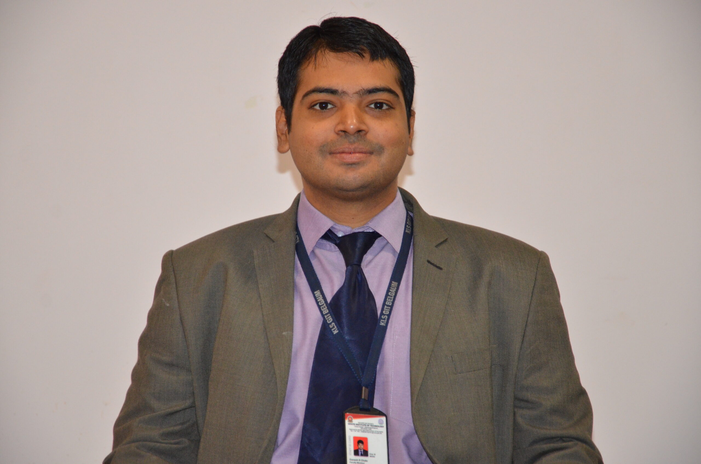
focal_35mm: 135
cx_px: 350
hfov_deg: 15.2
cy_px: 232
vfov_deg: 10.1
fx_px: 2624
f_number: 5.6
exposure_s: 1/60
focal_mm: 90
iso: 1600
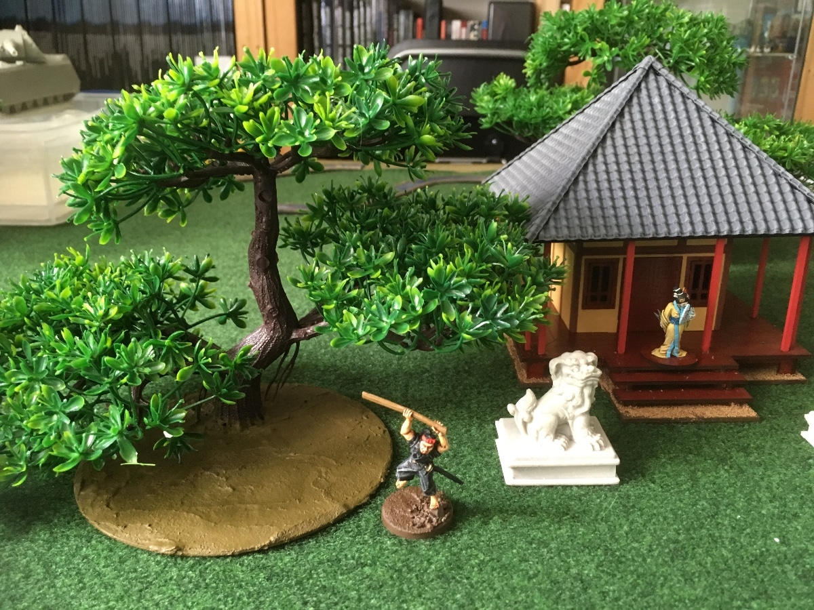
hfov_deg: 61.7
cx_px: 407
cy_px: 305
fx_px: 682
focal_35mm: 29
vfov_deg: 48.2
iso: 200
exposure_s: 1/20
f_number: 2.2
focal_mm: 4.15
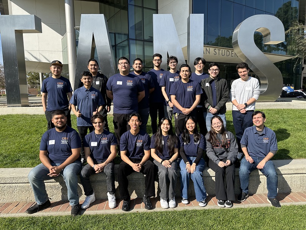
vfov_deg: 56.8
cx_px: 153
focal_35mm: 24
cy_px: 115
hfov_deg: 71.6
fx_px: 212
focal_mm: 6.86
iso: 80
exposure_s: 1/2469
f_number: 1.78
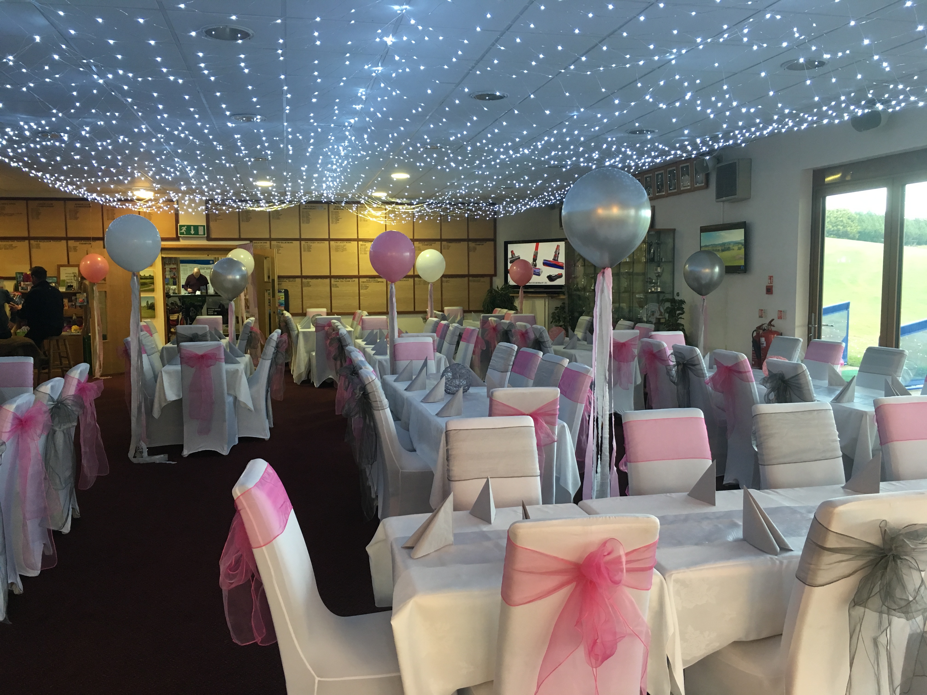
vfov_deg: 48.2
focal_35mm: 29
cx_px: 464
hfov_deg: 61.7
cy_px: 348
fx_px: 777
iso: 125
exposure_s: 1/33
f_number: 2.2
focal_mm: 4.15
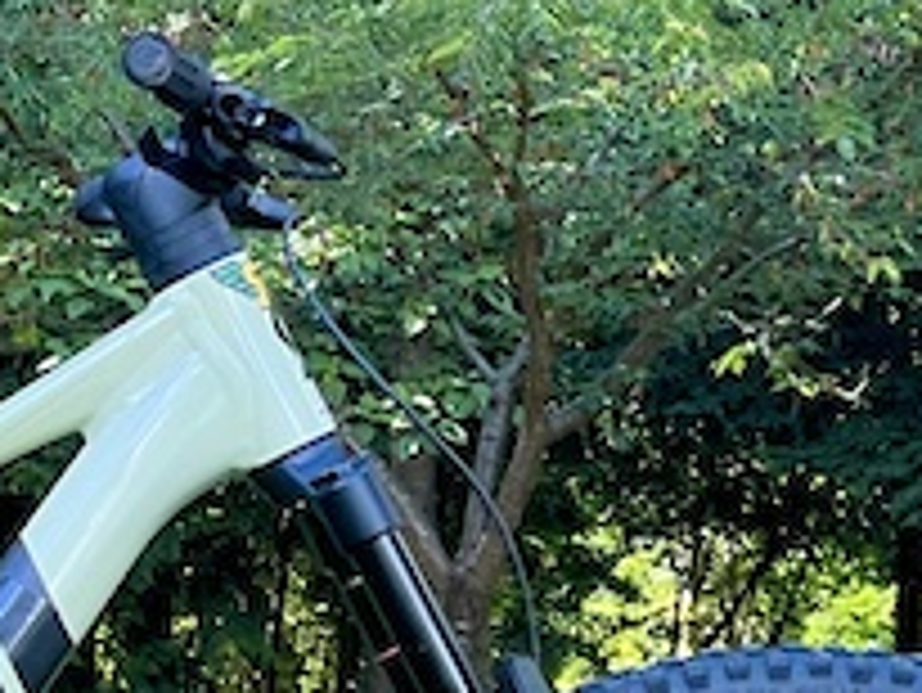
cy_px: 837
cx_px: -229
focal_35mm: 300
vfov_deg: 4.9
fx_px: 7995
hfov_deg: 6.6
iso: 125
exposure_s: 1/99
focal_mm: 9
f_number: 2.8
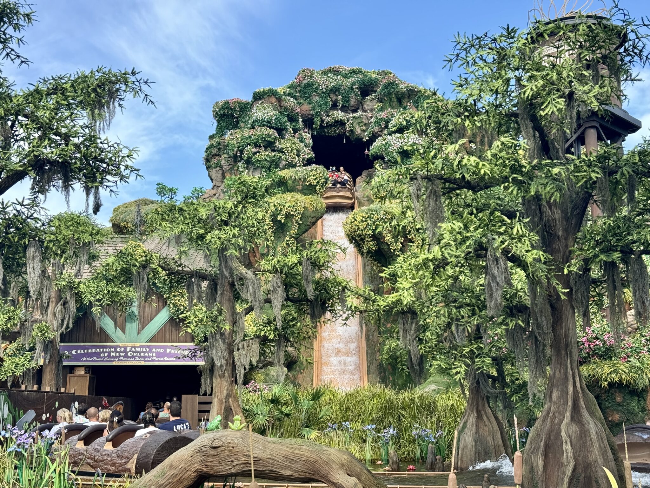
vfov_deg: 30.3
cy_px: 244
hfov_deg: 39.7
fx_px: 901
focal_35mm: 48
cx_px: 325
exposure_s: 1/1193
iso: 64
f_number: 1.78
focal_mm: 6.76
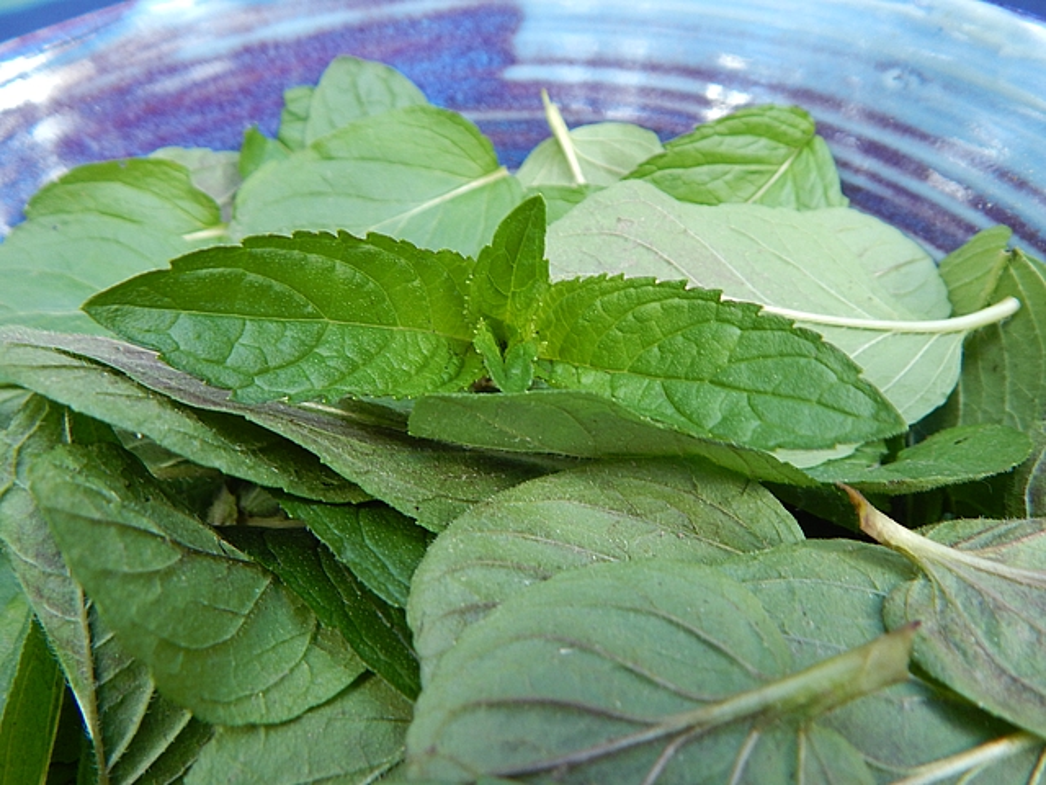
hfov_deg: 63.4
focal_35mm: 28
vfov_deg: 49.7
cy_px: 392
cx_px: 523
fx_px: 846
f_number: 3.2
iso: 125
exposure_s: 1/30
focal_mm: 5.1
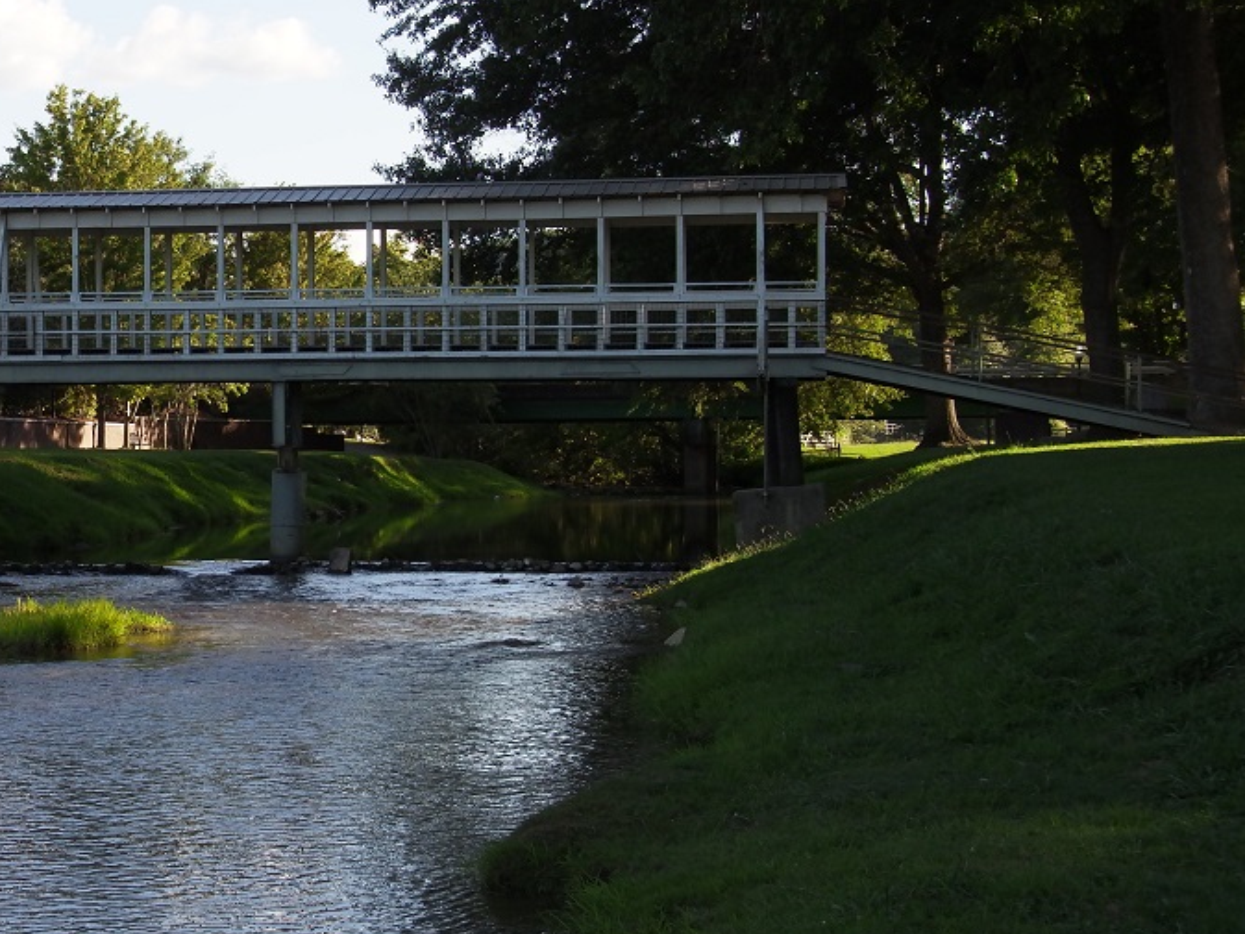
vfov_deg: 19.1
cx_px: 61
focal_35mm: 77
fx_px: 2770
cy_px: 436
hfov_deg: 24.4
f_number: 7.1
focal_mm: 20
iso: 200
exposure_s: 1/320
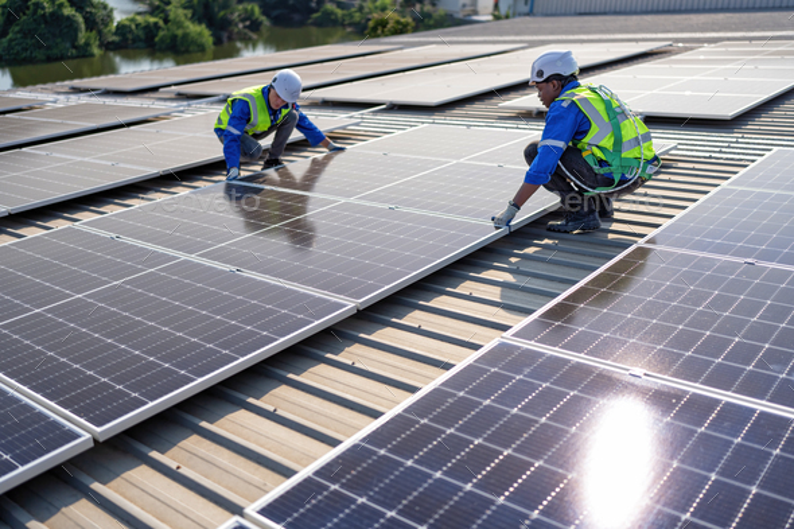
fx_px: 772
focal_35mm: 35
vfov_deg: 37.8
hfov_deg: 54.4
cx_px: 397
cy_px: 264
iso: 100
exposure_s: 1/8000
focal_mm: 35
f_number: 1.4
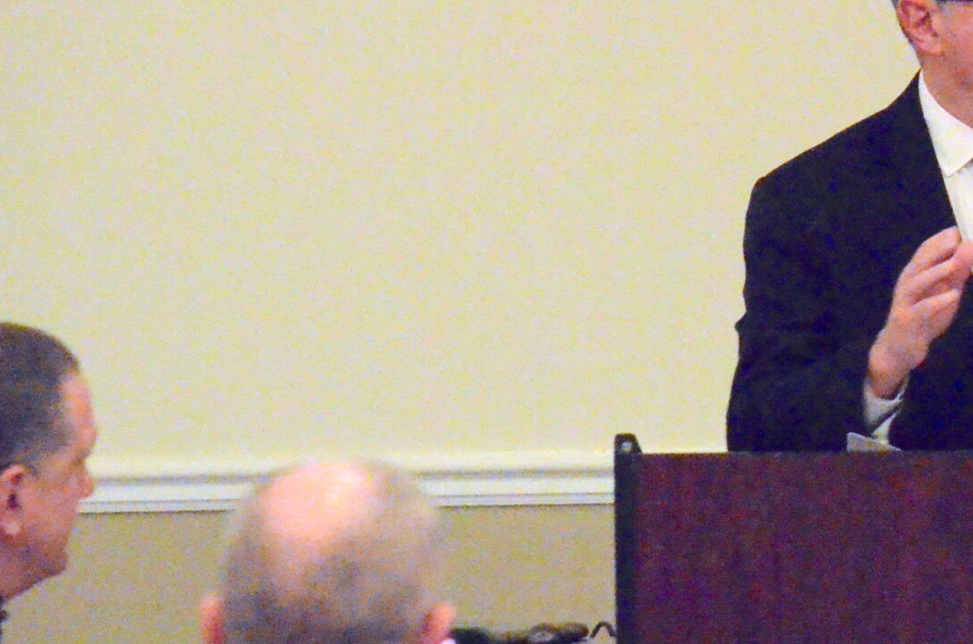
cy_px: 222
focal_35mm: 461
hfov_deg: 4.5
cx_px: 940
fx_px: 12432
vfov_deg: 3.0
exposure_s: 1/125
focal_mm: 130
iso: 25600
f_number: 5.6
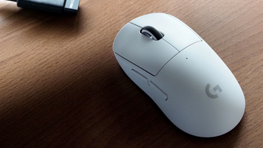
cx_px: 131
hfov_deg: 16.3
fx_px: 921
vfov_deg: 9.2
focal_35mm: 132
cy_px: 54
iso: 6400
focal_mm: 60
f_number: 4
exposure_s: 1/125
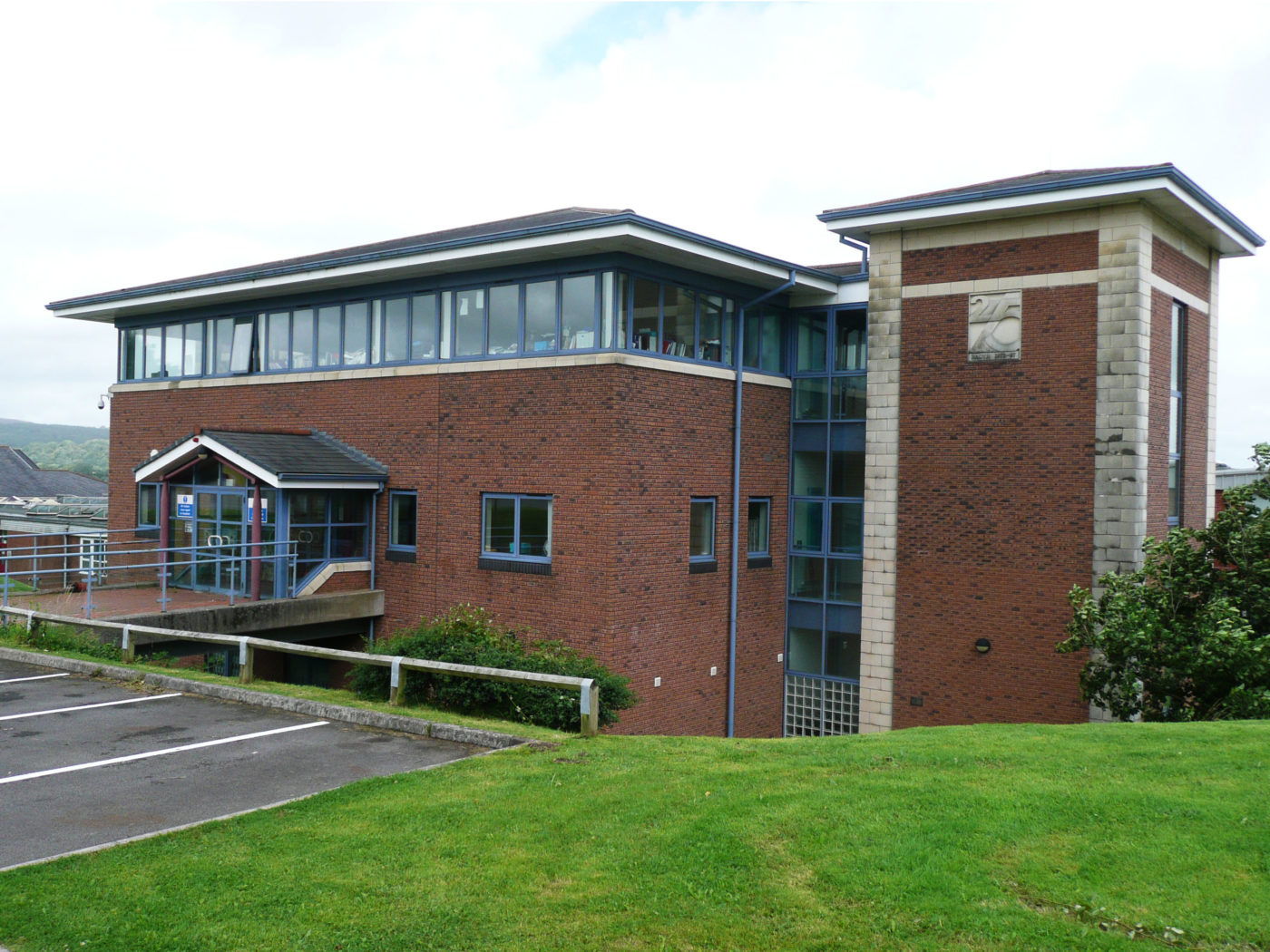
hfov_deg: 54.0
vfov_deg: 41.8
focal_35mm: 34
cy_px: 476
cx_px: 635
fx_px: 1247
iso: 100
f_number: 3.6
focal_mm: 5.5
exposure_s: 1/500
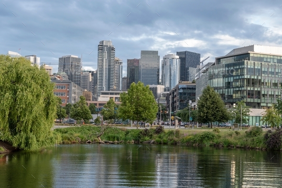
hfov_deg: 34.5
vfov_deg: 23.4
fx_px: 455
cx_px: 141
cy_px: 94
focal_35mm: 58
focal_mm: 58
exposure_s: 1/125
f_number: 5.6
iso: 400
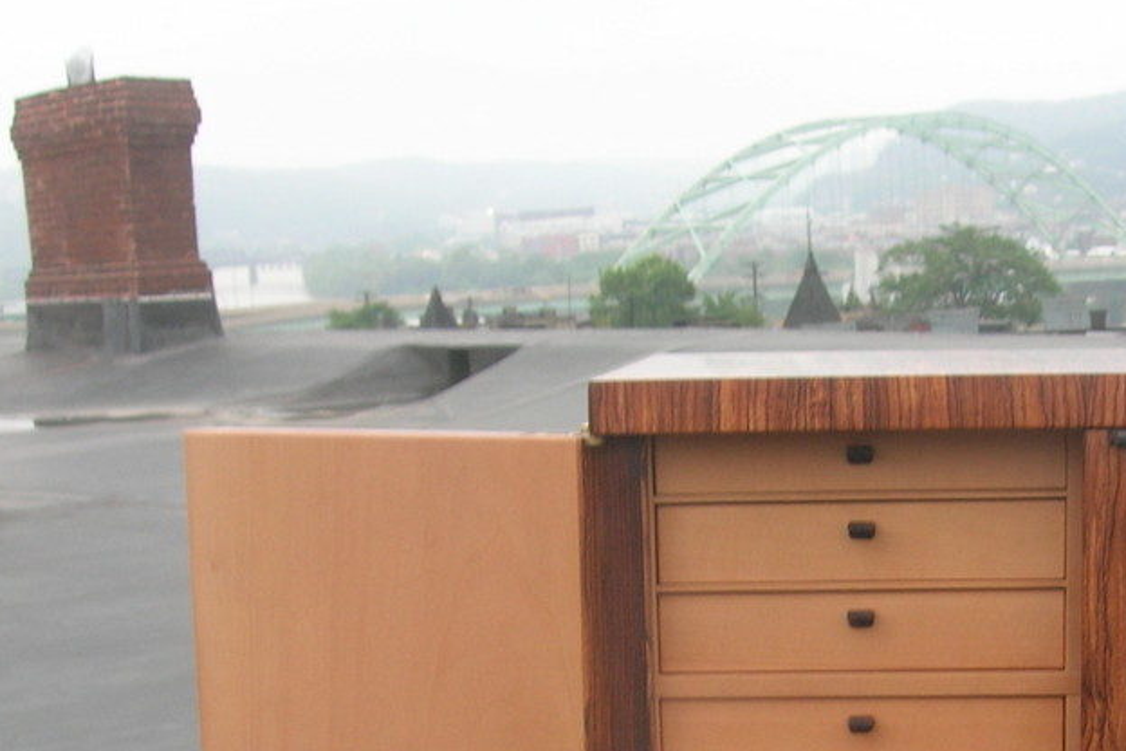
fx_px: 2189
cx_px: 895
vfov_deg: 19.1
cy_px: 699
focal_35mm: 70
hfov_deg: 28.3
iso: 50
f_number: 4.9
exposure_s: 1/27.6
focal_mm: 5.8
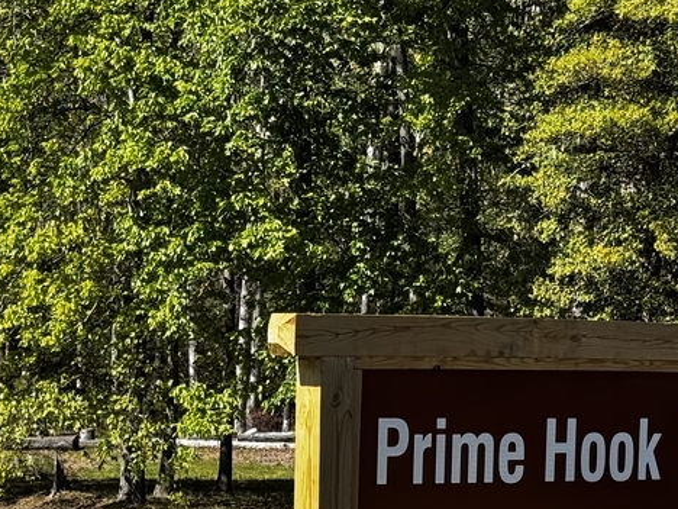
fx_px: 2409
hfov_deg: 16.0
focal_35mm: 123
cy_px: 612
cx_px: 201
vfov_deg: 11.8
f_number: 1.78
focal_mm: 6.76
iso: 64
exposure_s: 1/1818
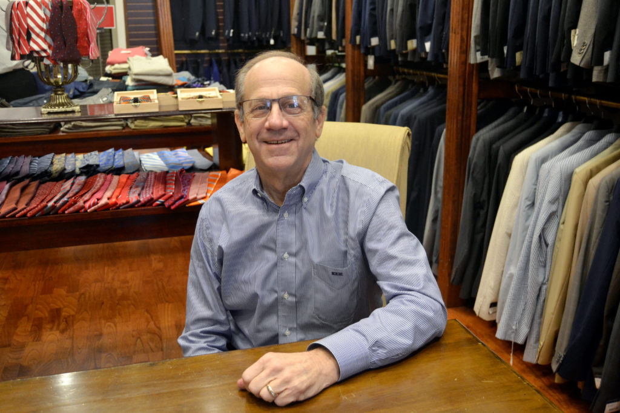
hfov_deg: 49.5
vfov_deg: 34.2
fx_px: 672
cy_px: 206
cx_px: 310
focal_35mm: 39
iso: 1600
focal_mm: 26
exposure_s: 1/60
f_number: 4
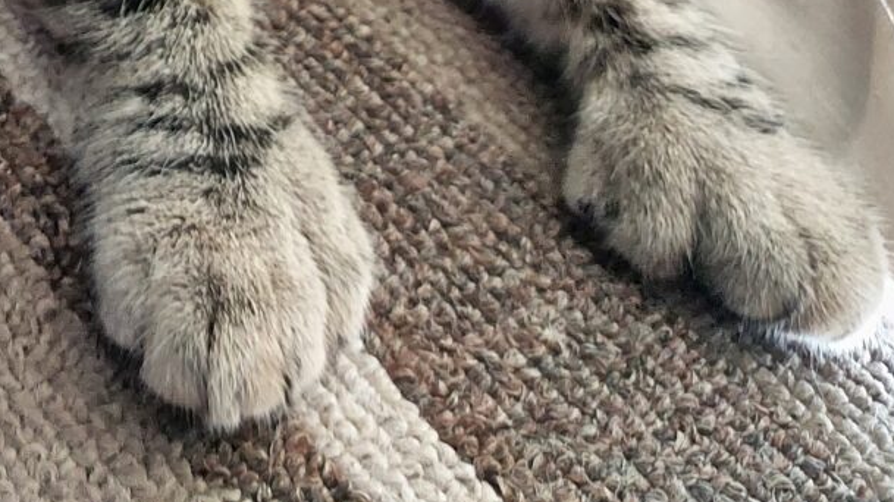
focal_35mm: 66
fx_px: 1564
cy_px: -323
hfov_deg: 29.0
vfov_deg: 16.1
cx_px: -75
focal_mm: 5.23
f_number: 1.8
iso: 500
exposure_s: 1/24
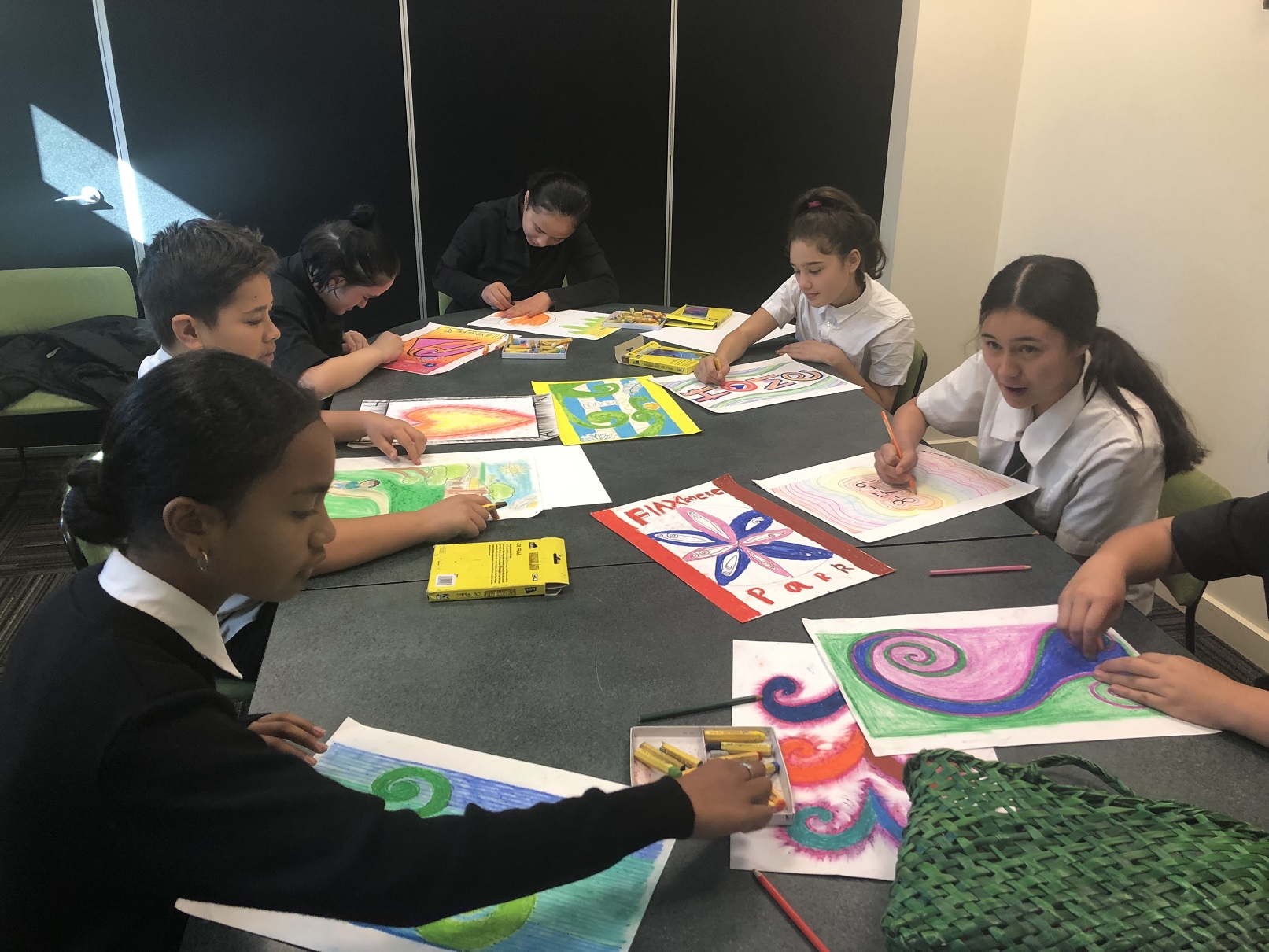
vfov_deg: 49.8
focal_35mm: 28
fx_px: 1027
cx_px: 634
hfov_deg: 63.4
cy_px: 476
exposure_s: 1/100
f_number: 1.8
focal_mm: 3.99
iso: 100
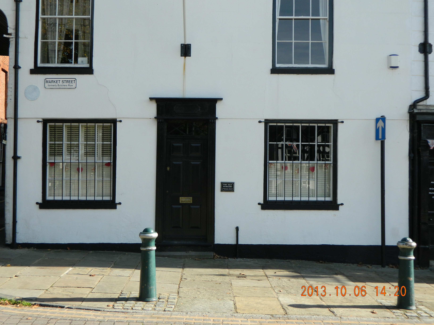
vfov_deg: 30.9
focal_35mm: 47
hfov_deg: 40.4
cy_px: 162
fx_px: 589
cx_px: 217
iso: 80
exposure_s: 1/320
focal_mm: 8.4
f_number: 3.6
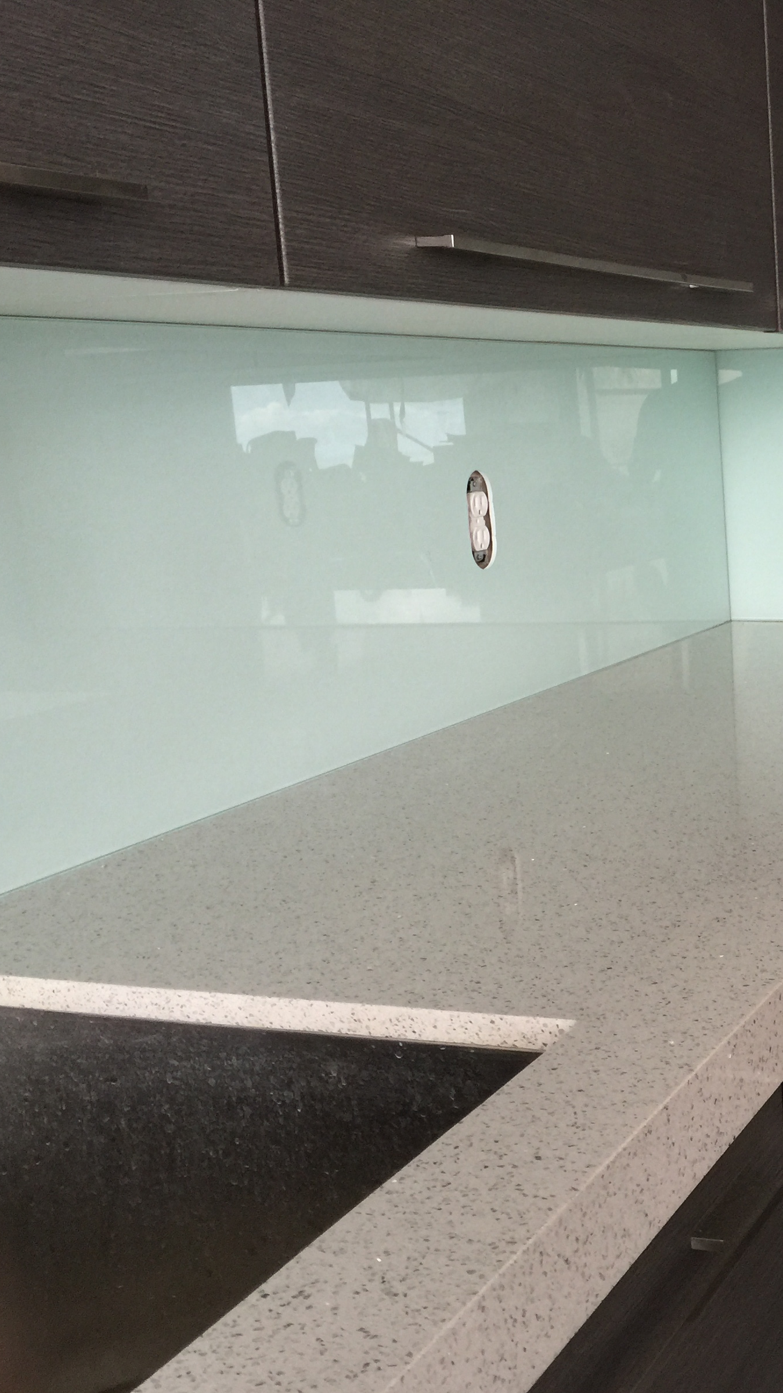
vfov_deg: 47.4
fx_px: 1587
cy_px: 709
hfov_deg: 25.5
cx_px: 876
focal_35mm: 43
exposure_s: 1/30
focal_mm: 4.15
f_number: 2.2
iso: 40
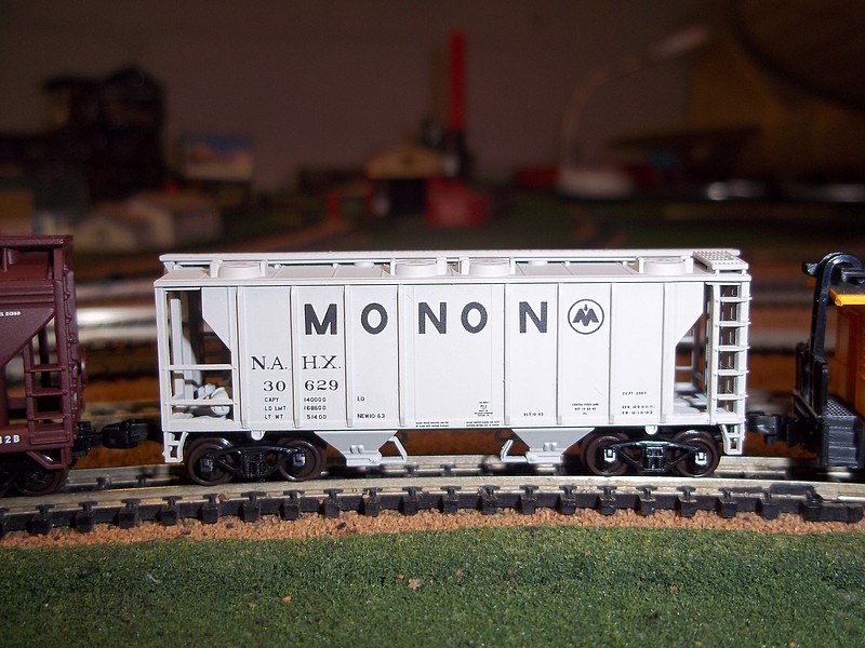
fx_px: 900
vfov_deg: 39.7
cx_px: 432
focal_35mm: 36
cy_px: 324
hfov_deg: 51.4
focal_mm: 6.5
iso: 80
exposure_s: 1/30
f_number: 3.1
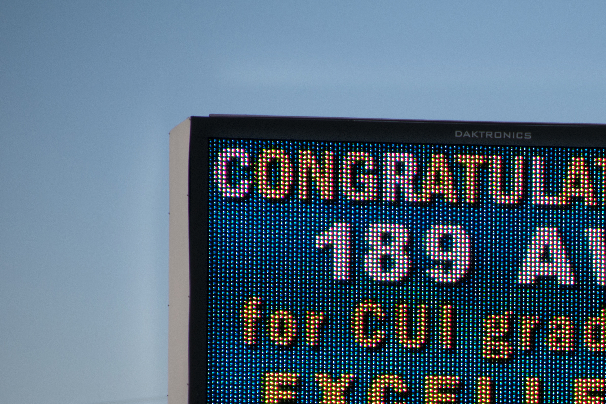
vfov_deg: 2.6
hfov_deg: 3.8
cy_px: 347
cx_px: 541
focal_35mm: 537
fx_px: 9038
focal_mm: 200
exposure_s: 1/1250
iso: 200
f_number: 5.6
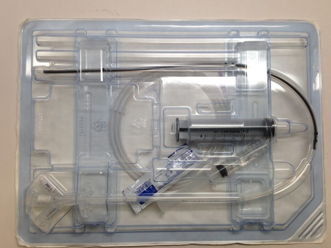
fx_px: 344
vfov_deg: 39.6
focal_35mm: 36
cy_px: 128
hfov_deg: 51.4
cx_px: 167
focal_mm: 4.12
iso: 50
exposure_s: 1/60
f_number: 2.4
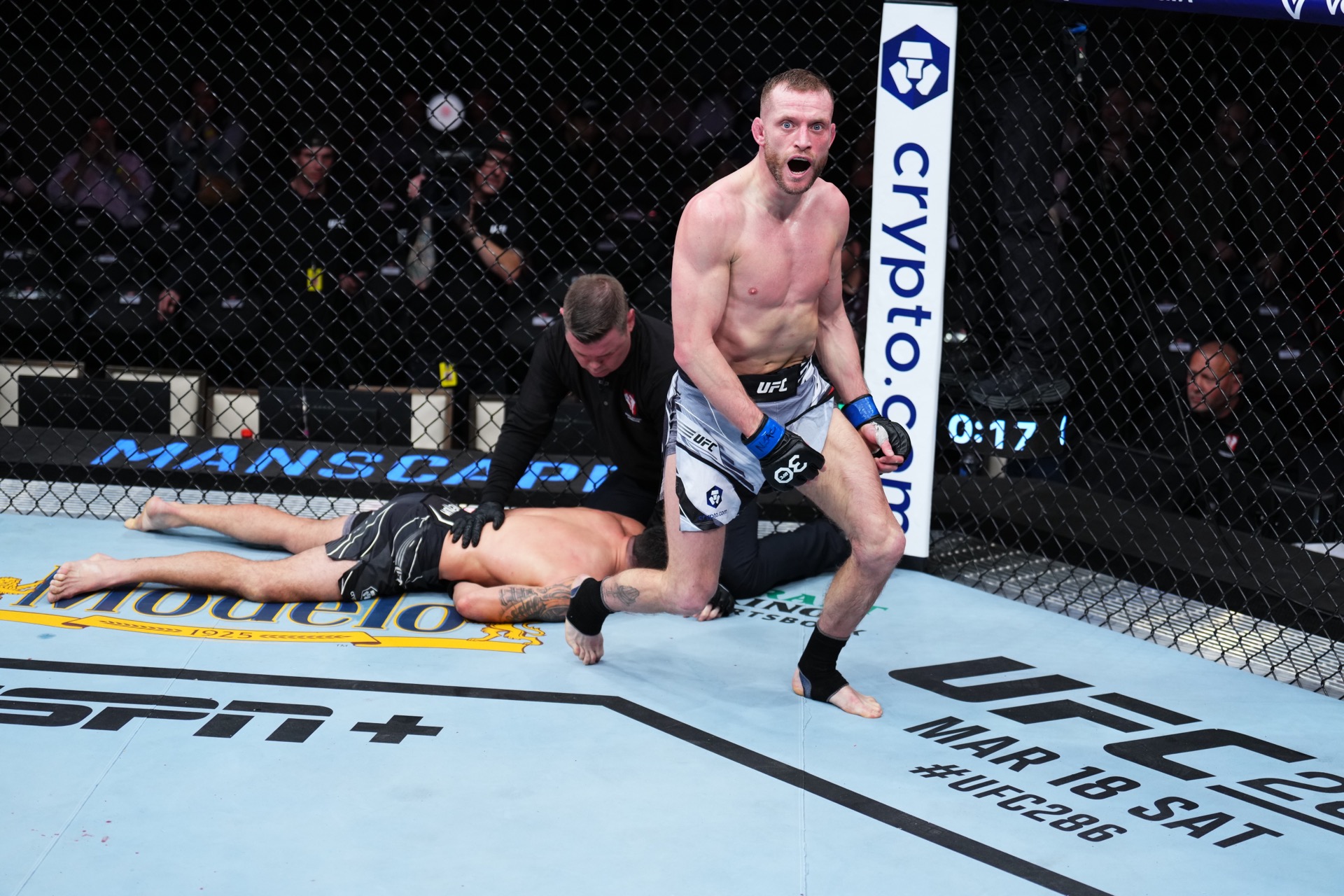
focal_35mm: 70
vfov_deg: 19.5
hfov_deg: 28.8
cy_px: 448
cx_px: 672
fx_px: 2613
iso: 1250
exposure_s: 1/1600
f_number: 2.8
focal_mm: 70
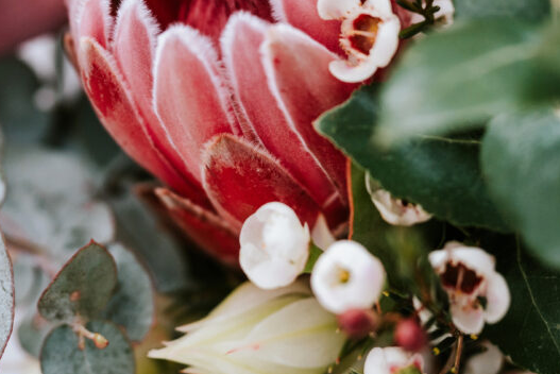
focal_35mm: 85
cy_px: -40
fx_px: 1323
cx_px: 259
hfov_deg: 23.9
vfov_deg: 15.6
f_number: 2.5
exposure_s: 1/125
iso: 160
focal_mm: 35
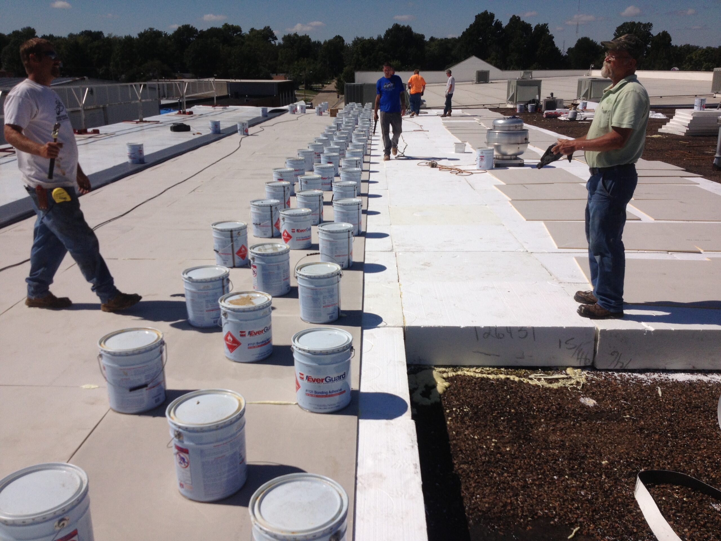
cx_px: 360
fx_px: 729
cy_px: 270
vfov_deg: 40.7
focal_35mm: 35
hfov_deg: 52.6
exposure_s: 1/6135
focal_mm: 4.28
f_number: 2.4
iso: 50
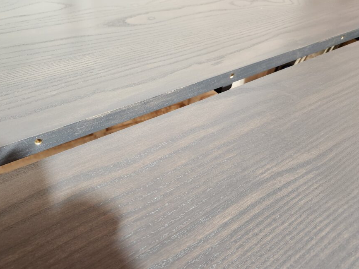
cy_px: 142
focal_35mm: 26
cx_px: 164
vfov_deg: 53.0
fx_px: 270
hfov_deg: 67.2
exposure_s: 1/60
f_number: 1.8
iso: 640
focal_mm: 5.4
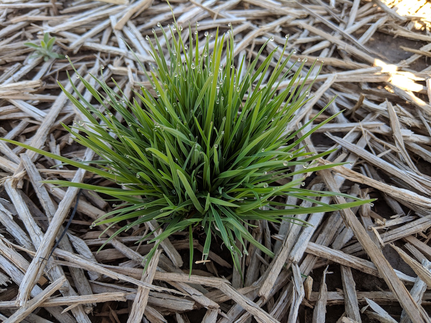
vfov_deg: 51.4
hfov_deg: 65.3
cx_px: 216
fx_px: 336
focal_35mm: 27
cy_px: 162
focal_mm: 4.44
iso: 50
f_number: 1.8
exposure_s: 1/282
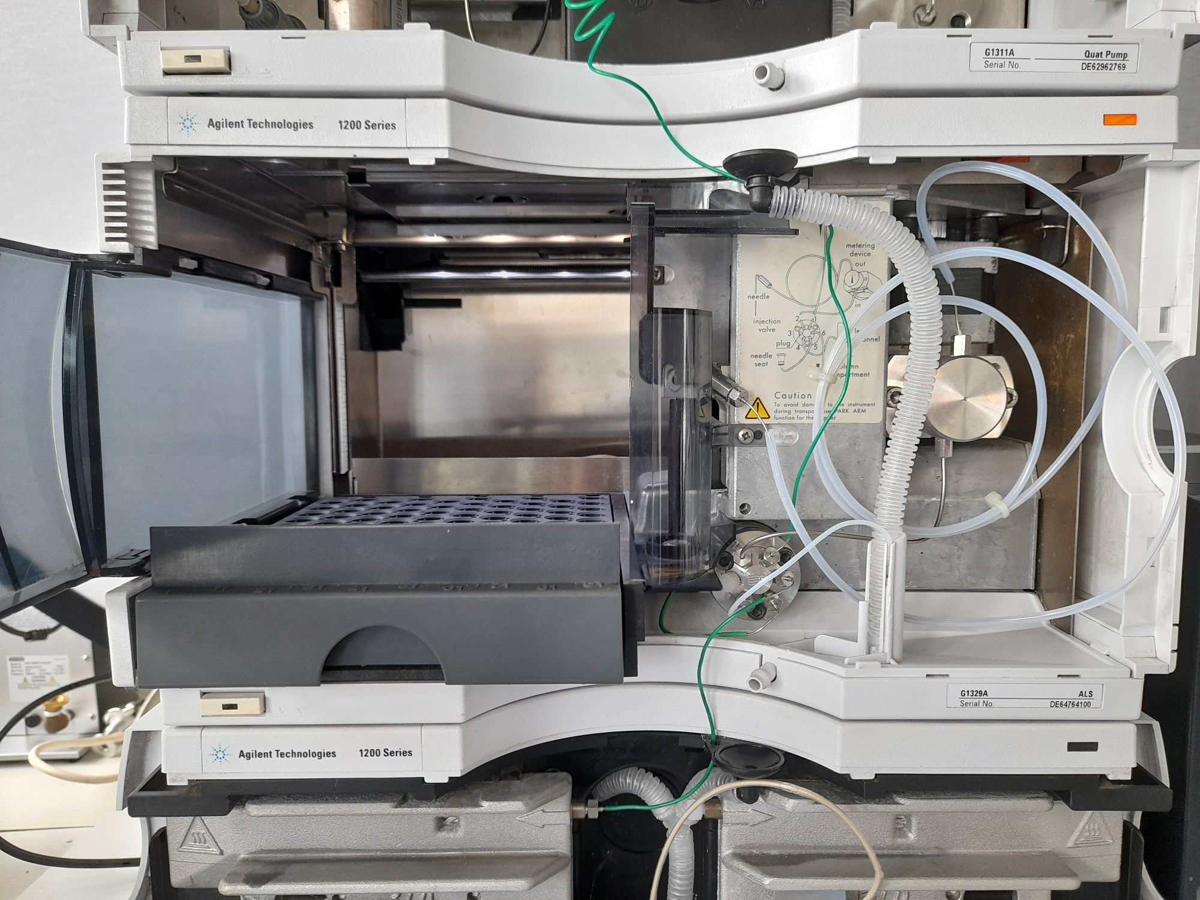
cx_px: 600
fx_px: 867
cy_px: 450
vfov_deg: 54.9
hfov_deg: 69.4
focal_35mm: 25
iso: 125
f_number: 2
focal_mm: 4.6
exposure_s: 1/60
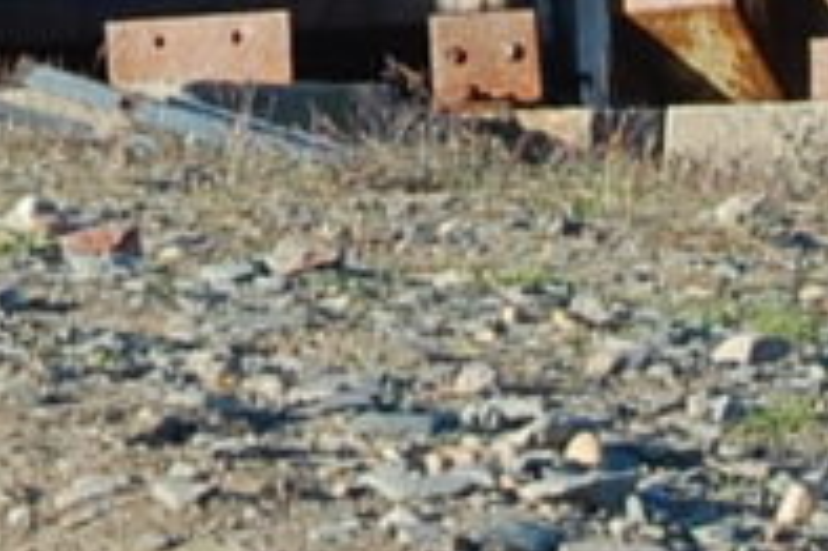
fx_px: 12340
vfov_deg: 2.5
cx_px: -240
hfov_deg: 3.8
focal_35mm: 537
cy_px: -923
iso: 360
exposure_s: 1/250
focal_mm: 46
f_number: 10
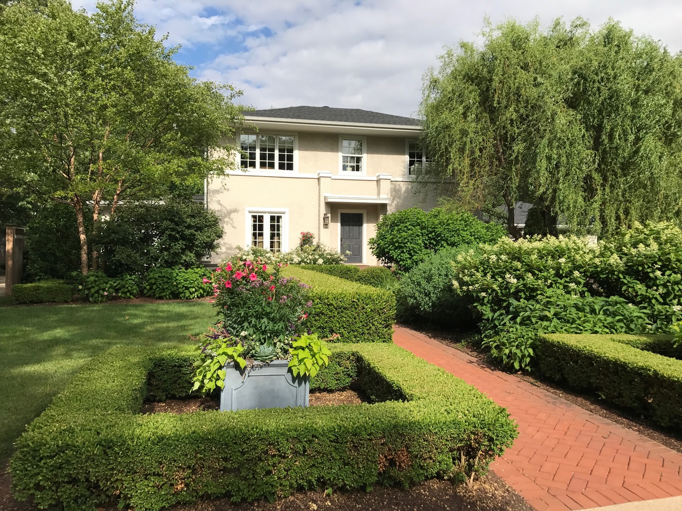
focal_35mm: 28
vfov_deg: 49.7
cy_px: 256
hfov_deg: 63.4
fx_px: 552
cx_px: 341
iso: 20
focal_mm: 3.99
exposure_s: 1/2128
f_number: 1.8
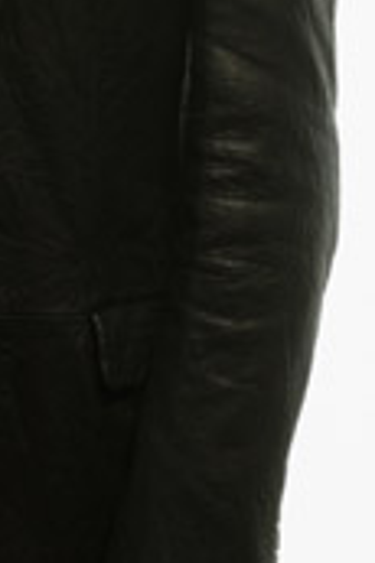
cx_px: -83
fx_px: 3100
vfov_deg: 10.2
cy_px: -143
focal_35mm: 198
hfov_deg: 6.9
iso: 100
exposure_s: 1/200
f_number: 22
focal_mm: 38
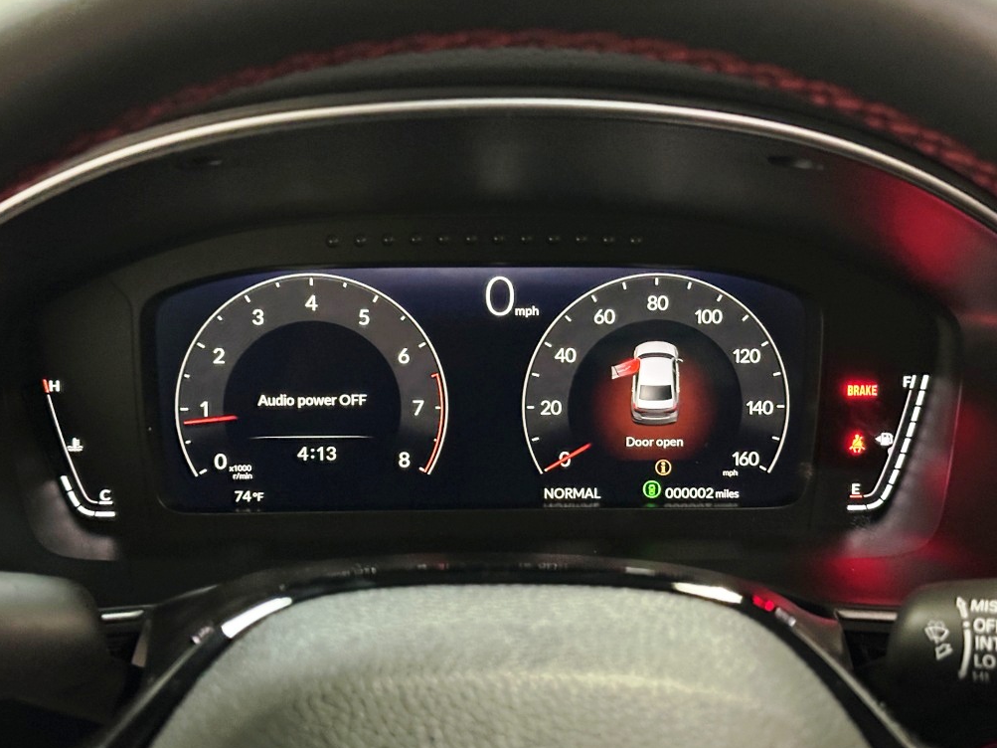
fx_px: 1411
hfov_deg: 38.9
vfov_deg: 29.7
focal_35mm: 49
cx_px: 504
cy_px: 379
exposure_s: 1/24
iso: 640
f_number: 1.78
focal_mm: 6.86
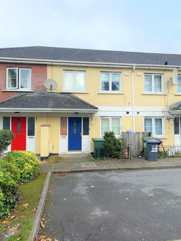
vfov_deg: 67.3
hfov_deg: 53.1
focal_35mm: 26
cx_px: 90
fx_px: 181
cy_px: 120
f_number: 1.8
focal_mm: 4.25
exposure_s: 1/919
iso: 32
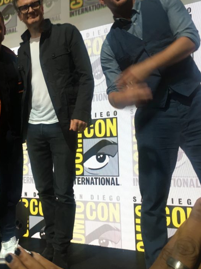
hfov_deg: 33.8
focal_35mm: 42
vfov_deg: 44.8
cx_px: 56
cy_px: 137
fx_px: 325
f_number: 2.2
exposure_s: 1/30
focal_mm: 4.15
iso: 64
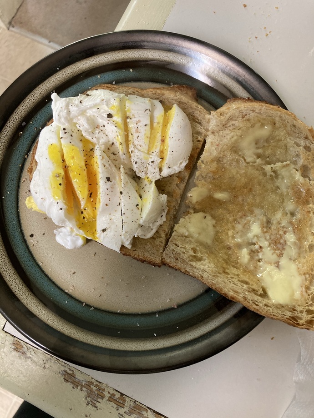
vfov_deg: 63.4
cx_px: 157
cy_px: 209
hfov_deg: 49.7
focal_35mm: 28
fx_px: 339
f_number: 1.8
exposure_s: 1/60
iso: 200
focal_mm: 3.99
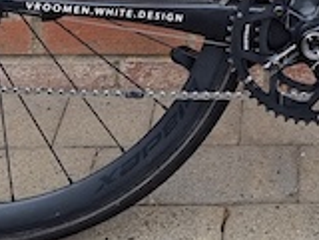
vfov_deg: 11.4
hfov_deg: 15.9
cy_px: -210
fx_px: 1106
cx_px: 355
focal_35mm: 120
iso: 50
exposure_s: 1/216
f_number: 1.8
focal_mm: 6.7
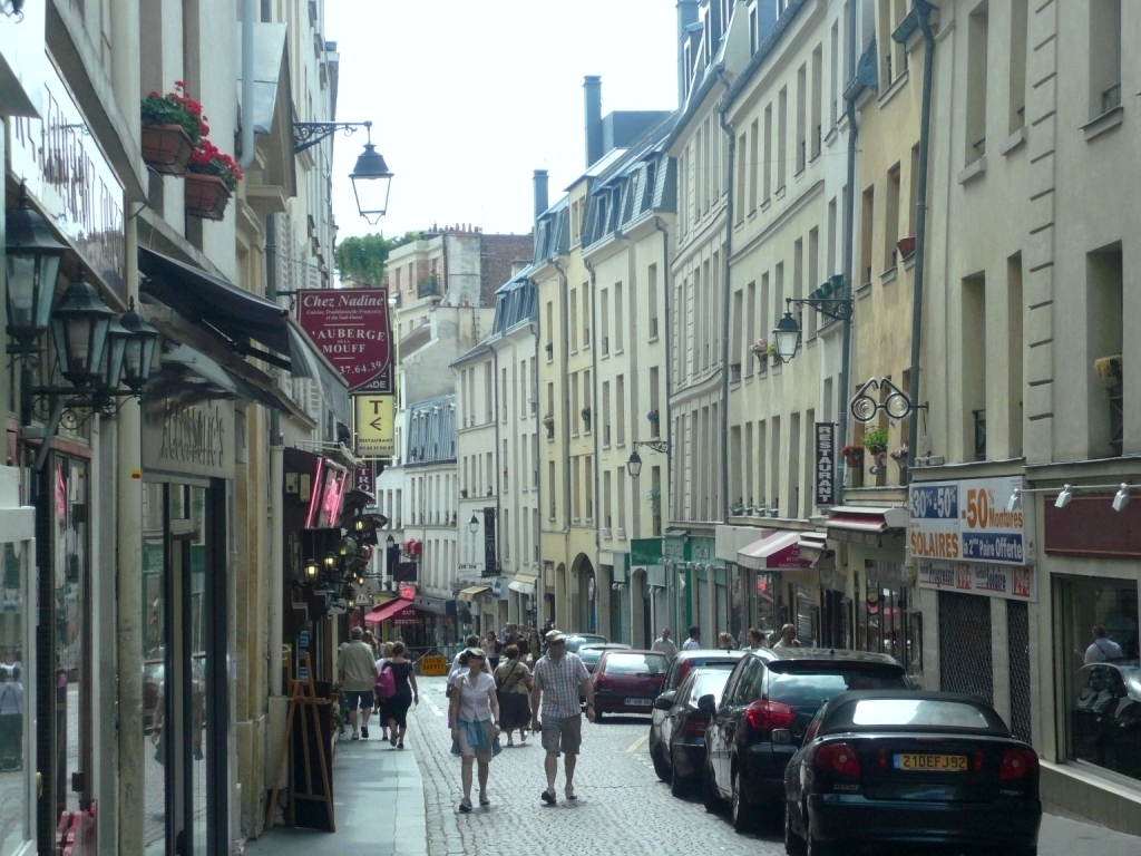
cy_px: 428
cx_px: 570
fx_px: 2604
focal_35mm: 79
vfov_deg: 18.7
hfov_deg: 24.7
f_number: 4.8
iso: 100
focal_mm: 13.2
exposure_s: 1/320
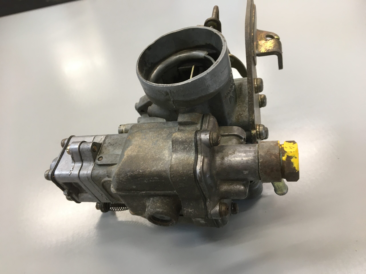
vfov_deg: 48.2
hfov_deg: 61.7
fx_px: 307
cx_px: 183
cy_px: 137
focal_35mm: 29
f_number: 2.2
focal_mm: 4.15
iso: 100
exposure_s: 1/33
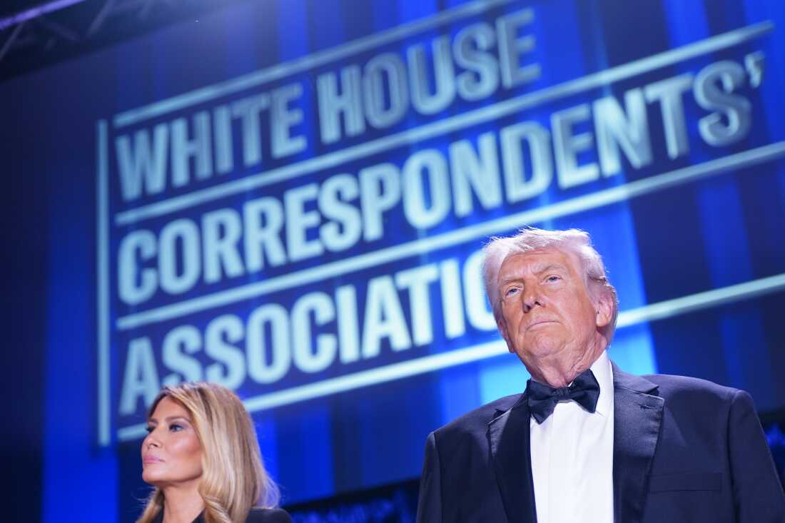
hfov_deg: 33.9
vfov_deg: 23.0
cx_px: 392
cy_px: 262
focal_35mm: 59
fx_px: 1286
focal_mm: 59
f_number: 2
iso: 800
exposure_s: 1/250
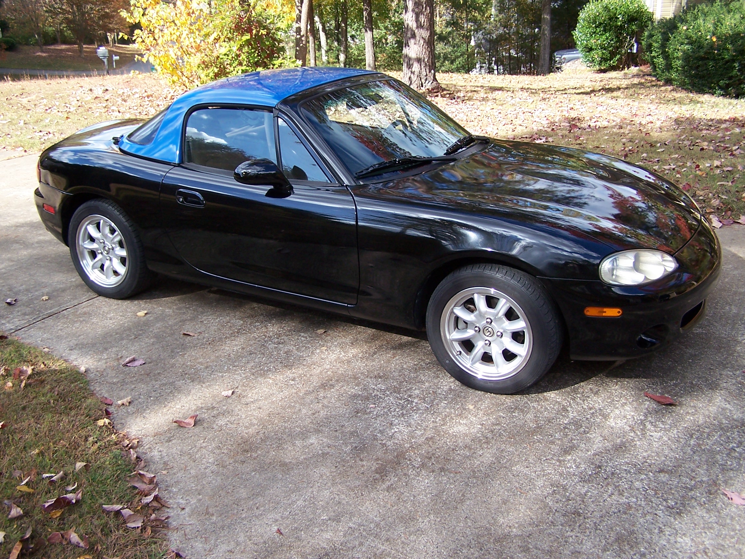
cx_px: 372
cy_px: 280
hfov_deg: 49.0
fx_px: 818
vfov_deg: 37.7
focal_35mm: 38
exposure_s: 1/250
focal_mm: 6.3
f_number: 2.8
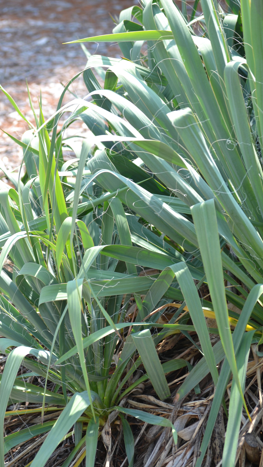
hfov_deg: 9.4
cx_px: 135
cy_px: 233
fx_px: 1599
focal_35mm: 129
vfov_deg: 16.6
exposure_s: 1/125
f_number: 5.6
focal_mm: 82
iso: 110
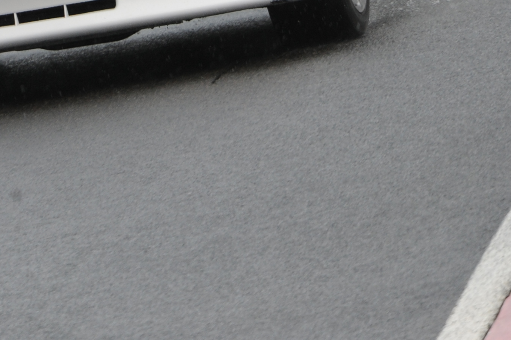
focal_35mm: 1879
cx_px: 36
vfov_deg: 0.7
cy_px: -185
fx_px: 26651
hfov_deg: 1.1
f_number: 8
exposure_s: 1/400
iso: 640
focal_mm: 600
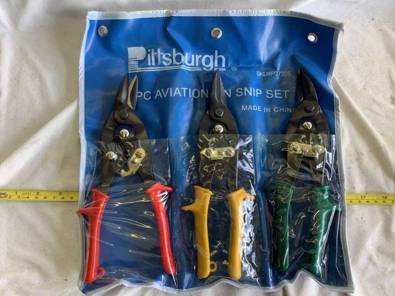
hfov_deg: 58.4
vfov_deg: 45.4
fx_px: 354
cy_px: 148
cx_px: 198
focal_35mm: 31
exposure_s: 1/120
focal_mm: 3.3
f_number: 2.4
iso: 40
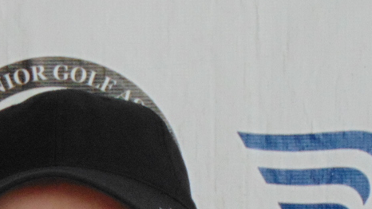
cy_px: 334
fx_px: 2111
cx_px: 129
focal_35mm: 214
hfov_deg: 10.1
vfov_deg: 5.6
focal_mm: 12.8
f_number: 3.7
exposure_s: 1/30
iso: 320
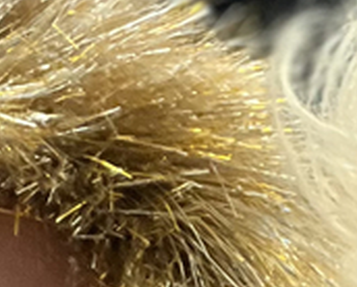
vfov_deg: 8.2
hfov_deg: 10.9
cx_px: 436
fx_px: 1841
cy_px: 666
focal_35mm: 174
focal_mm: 2.71
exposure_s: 1/40
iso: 320
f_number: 2.2
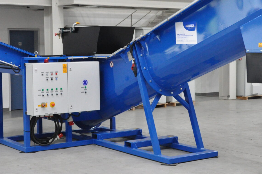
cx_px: 118
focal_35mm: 75
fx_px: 545
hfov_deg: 27.0
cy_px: 76
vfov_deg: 18.1
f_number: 6.3
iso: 2500
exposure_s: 1/160
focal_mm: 28
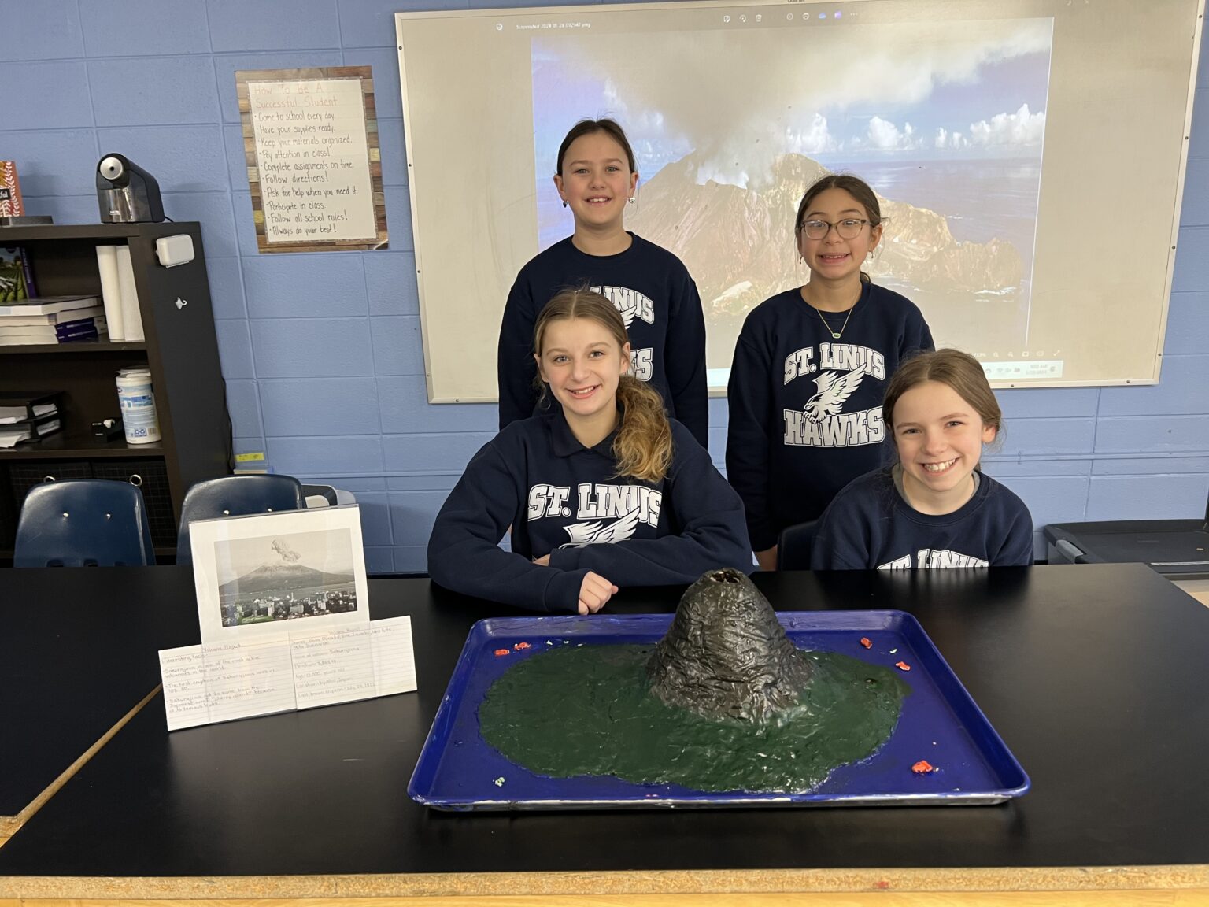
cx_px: 604
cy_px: 454
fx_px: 908
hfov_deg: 67.3
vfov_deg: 53.1
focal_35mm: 26
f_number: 1.5
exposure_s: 1/60
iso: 160
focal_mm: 5.7
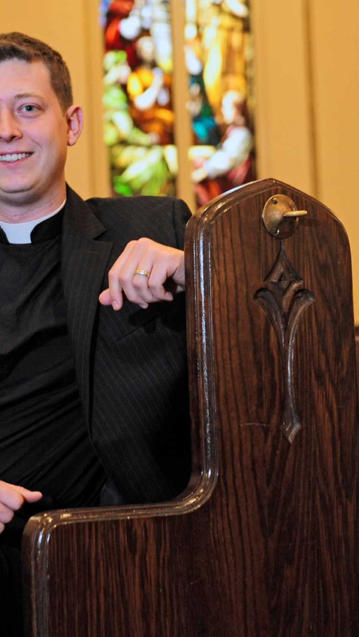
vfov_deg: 21.8
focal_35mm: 98
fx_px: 1658
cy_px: 319
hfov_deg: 12.3
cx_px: 71
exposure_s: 1/50
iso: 3200
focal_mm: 62
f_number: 4
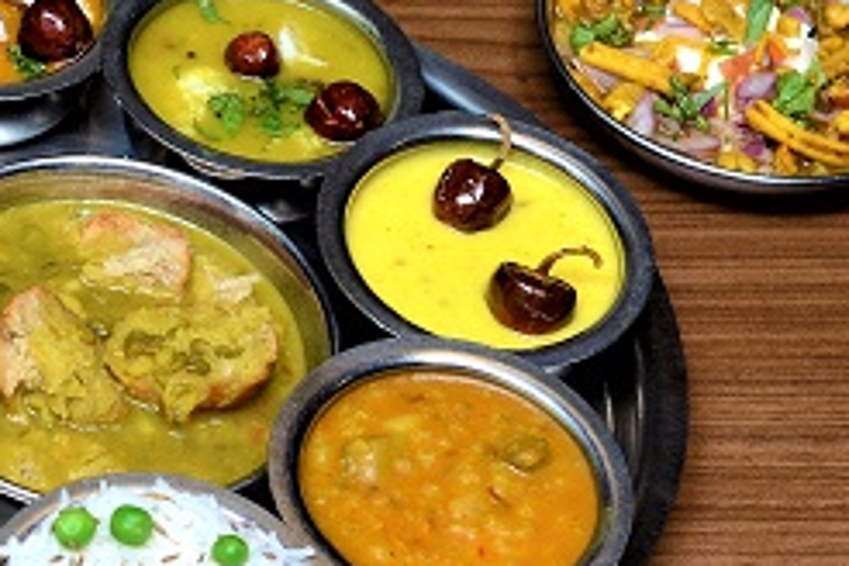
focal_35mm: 137
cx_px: -255
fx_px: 3231
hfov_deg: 14.4
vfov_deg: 10.0
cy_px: 135
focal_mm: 30
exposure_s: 1/200
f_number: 6.3
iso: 400
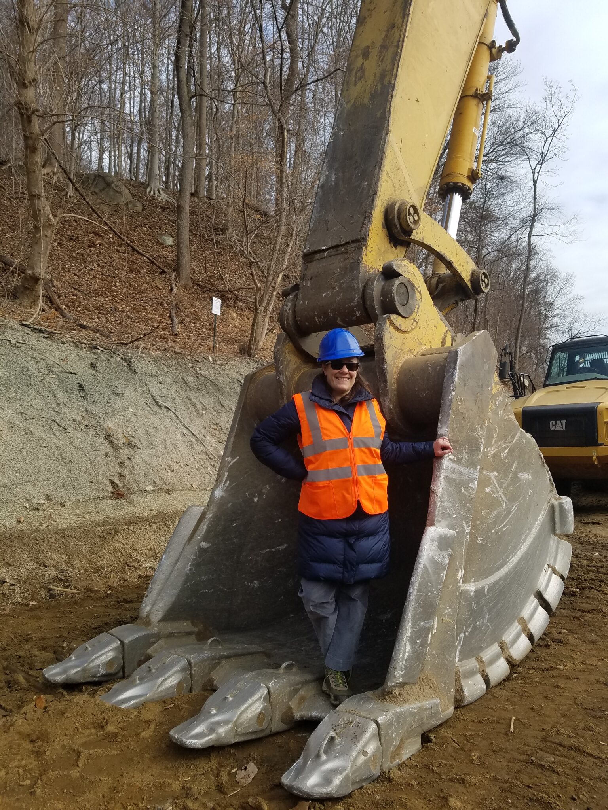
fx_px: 609
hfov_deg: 53.1
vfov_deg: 67.3
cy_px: 405
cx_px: 304
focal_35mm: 26
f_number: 1.7
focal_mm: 4.2
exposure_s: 1/1428
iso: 50
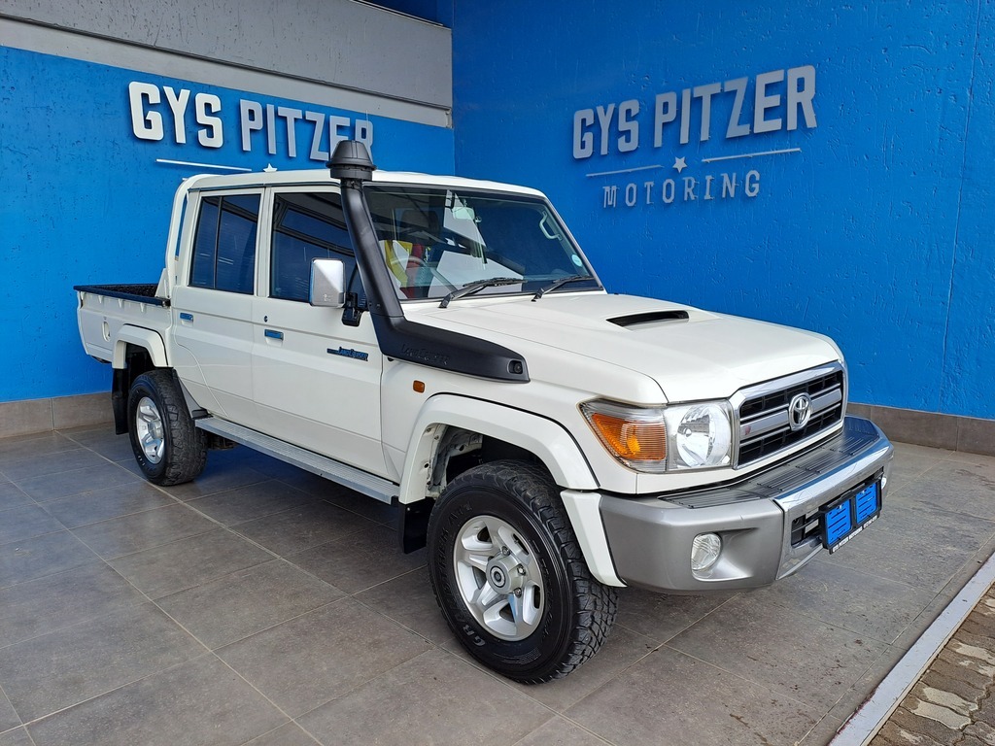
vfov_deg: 54.9
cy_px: 373
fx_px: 719
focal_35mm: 25
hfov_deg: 69.4
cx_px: 498
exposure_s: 1/378
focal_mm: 4.65
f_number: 1.8
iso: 32
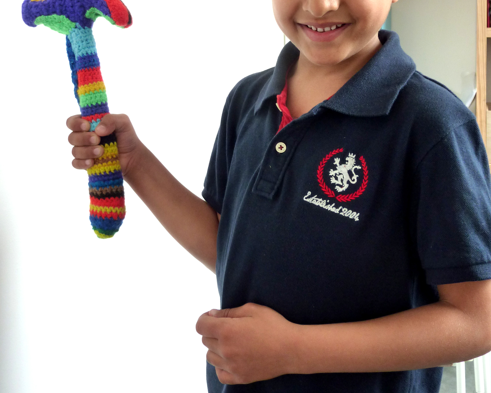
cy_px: 89
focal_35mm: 40
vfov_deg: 36.3
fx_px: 581
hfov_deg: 45.8
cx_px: 243
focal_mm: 5
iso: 160
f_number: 3.4
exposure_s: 1/30
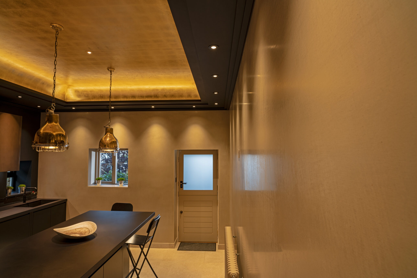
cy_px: 139
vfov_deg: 61.9
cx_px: 208
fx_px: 232
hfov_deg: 84.0
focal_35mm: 20
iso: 80
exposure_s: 2
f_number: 16
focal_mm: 20
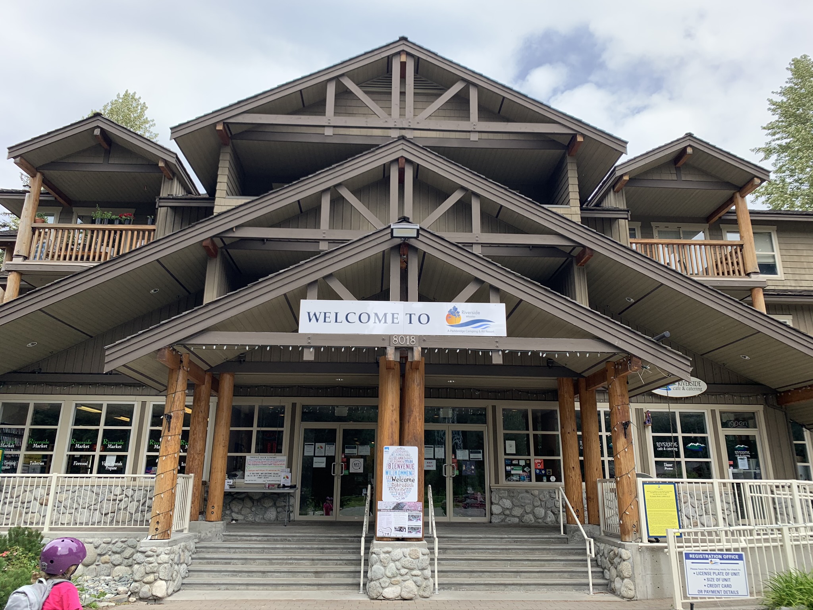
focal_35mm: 26
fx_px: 611
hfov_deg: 67.3
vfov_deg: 53.1
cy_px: 305
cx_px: 406
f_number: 1.8
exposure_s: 1/749
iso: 25
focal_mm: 4.25
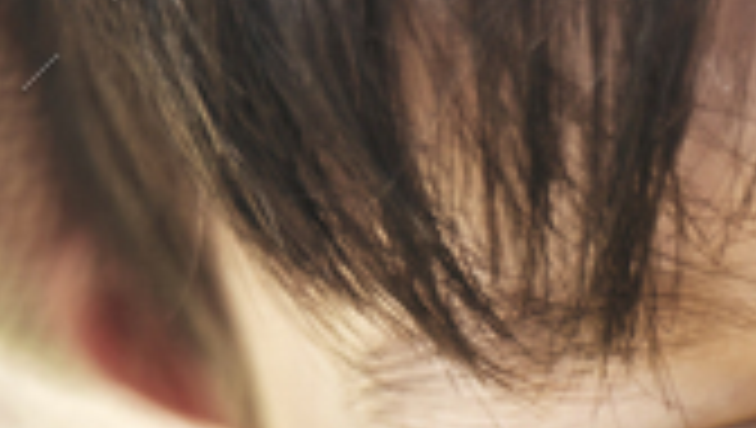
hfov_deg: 12.0
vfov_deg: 6.8
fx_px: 3432
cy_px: 939
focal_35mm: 171
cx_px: 1143
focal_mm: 31
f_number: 2.8
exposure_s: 1/320
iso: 100
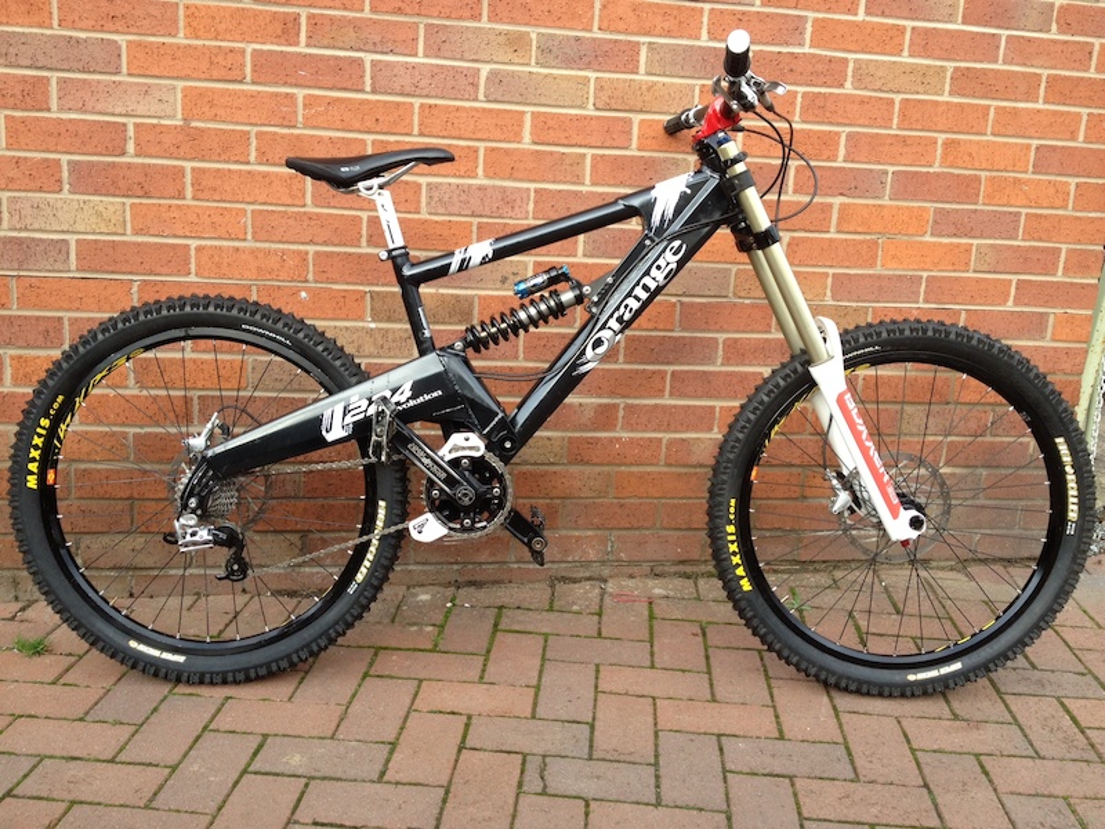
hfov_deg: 52.6
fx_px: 1117
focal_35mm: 35
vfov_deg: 40.7
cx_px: 552
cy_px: 414
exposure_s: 1/146
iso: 64
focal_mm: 4.28
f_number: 2.4
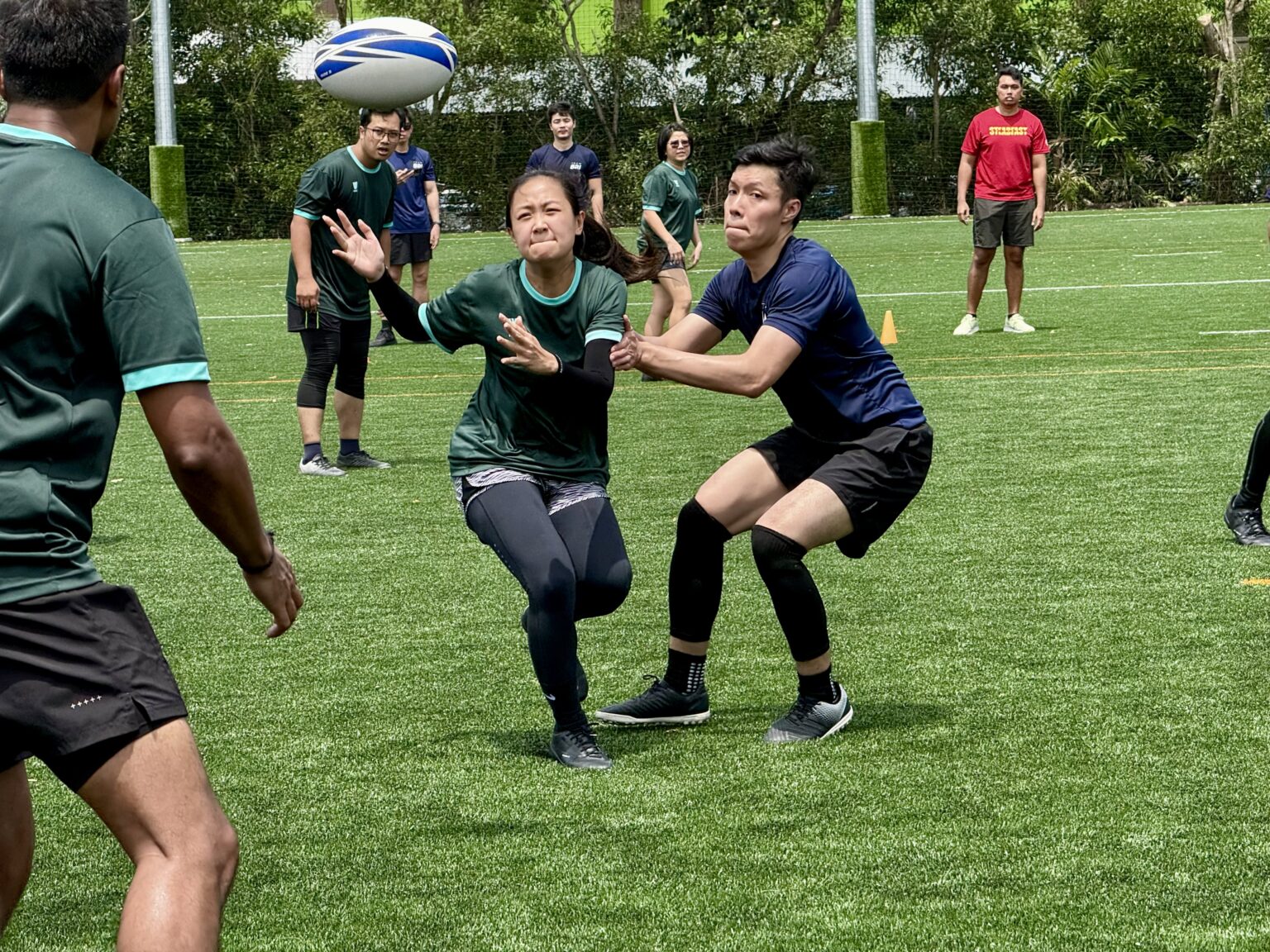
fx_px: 4403
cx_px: 635
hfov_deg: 16.4
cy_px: 476
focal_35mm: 120
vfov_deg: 12.3
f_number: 2.8
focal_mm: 15.66
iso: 64
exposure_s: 1/525
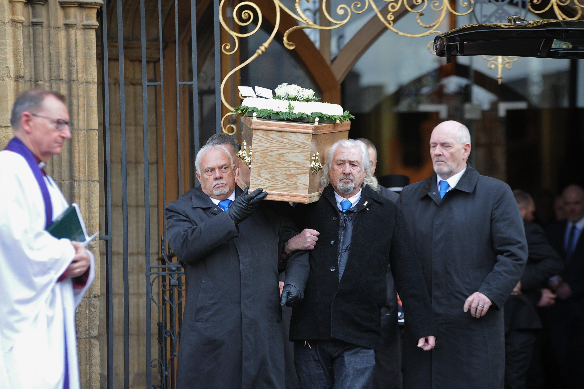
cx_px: 292
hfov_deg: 10.3
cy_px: 194
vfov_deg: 6.9
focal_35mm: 200
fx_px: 3243
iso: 1000
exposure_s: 1/200
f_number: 4
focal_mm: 200
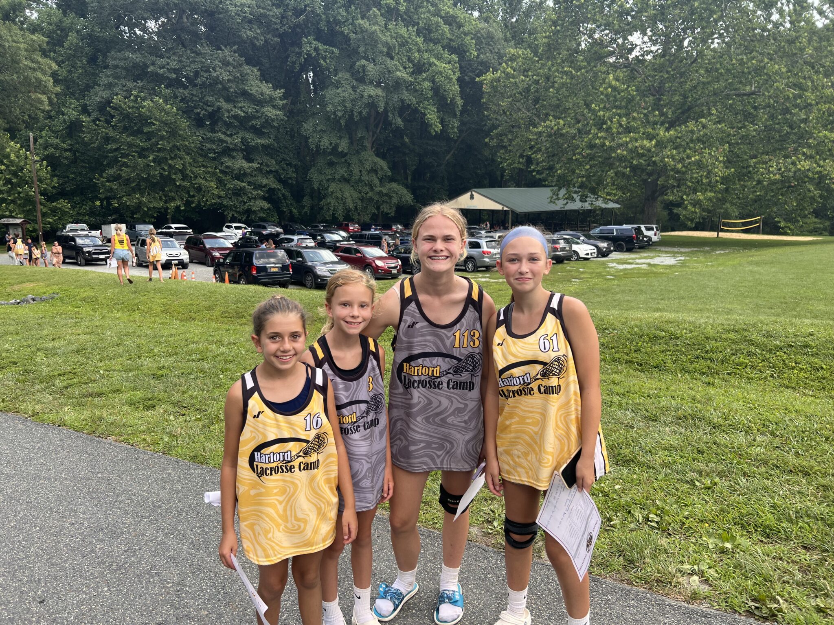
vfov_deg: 53.1
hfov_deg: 67.3
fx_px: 626
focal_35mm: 26
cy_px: 312
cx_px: 417
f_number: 1.5
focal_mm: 5.7
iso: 50
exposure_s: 1/894
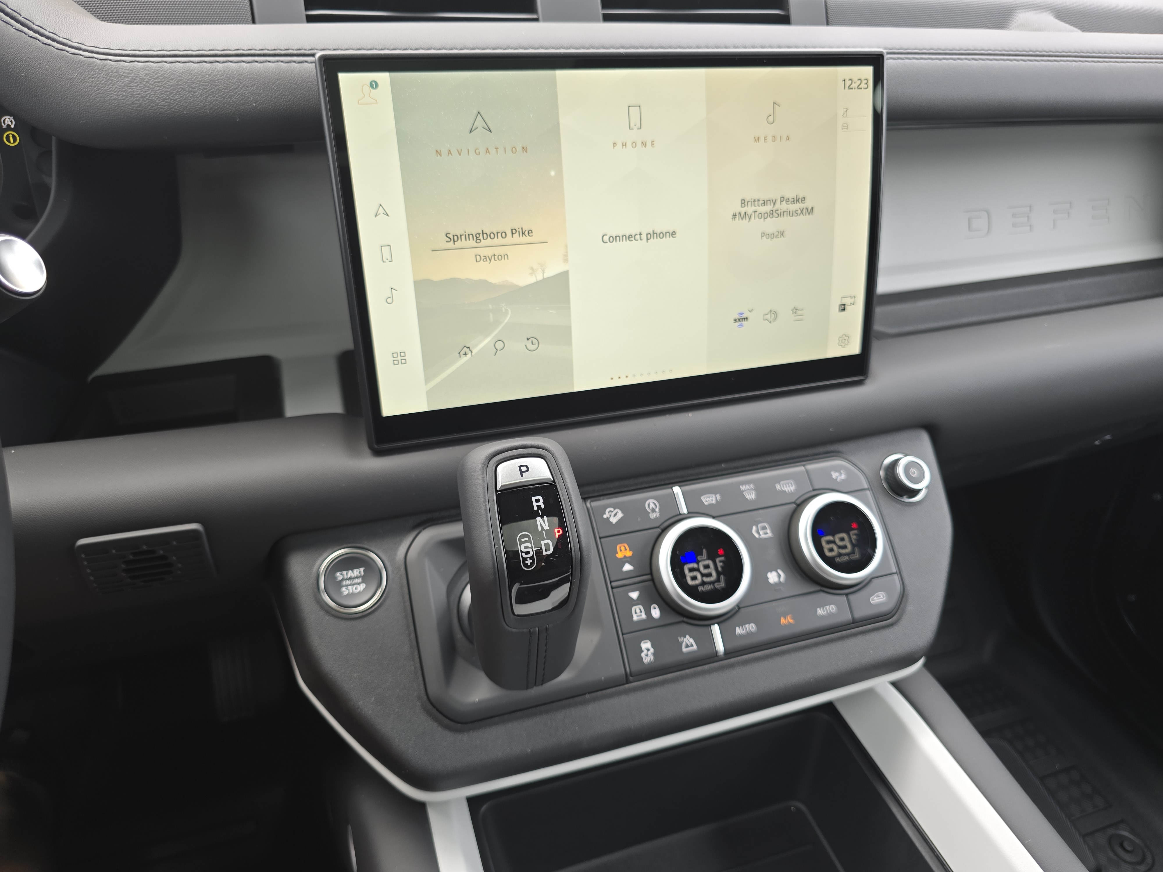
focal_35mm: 23
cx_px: 582
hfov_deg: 73.9
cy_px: 436
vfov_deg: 58.9
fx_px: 773
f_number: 1.7
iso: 25
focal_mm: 6.3
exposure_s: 1/64.9
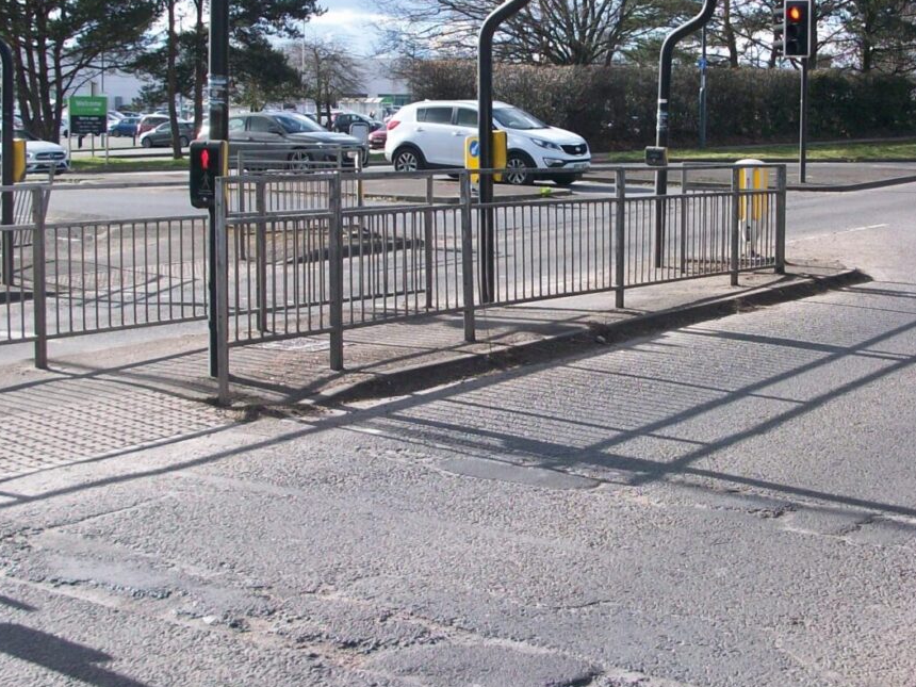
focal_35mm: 62
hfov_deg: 30.9
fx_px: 1641
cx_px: 642
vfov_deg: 23.6
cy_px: 235
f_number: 2.8
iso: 64
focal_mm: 5.7
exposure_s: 1/461
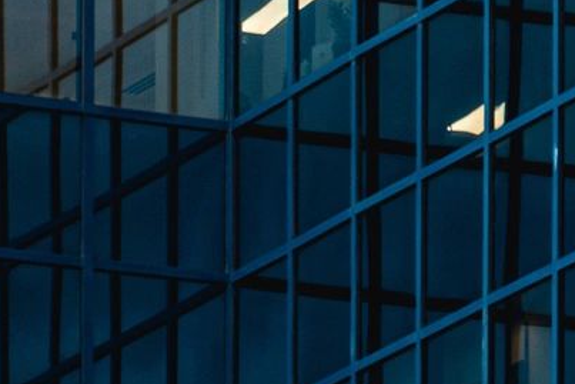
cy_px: -615
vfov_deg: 2.1
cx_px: 1377
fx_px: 10657
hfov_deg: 3.1
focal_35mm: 667
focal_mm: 105
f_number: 6.3
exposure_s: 1/25
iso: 200
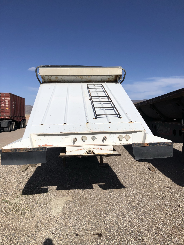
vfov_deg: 63.4
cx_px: 92
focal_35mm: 28
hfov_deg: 49.7
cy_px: 122
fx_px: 198
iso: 25
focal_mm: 3.99
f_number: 1.8
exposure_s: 1/5405
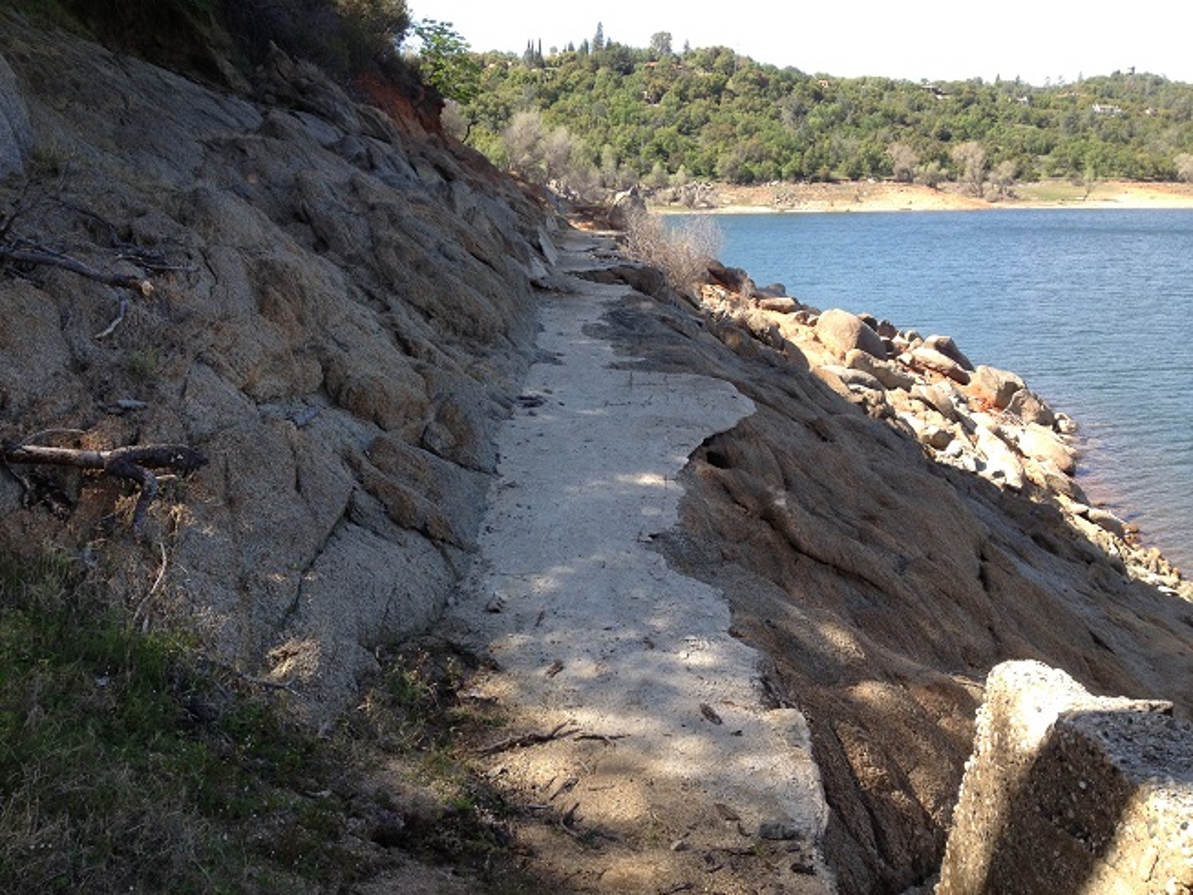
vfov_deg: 40.7
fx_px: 1206
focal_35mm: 35
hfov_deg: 52.6
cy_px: 448
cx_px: 596
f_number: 2.4
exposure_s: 1/557
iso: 50
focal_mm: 4.28
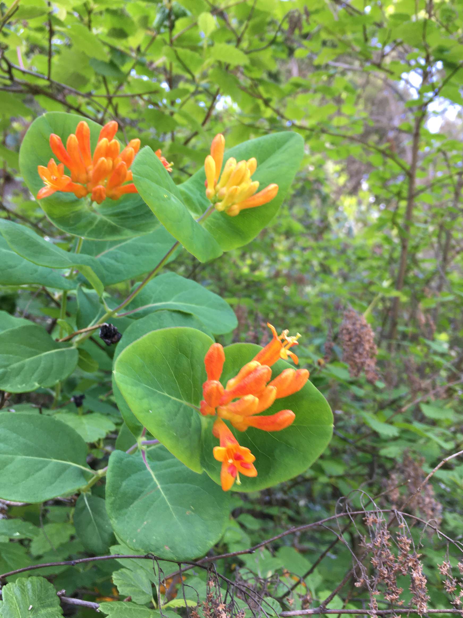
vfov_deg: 56.8
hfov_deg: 44.2
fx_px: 571
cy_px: 307
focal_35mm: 32
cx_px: 230
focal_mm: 4.15
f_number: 2.2
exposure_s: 1/120
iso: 40
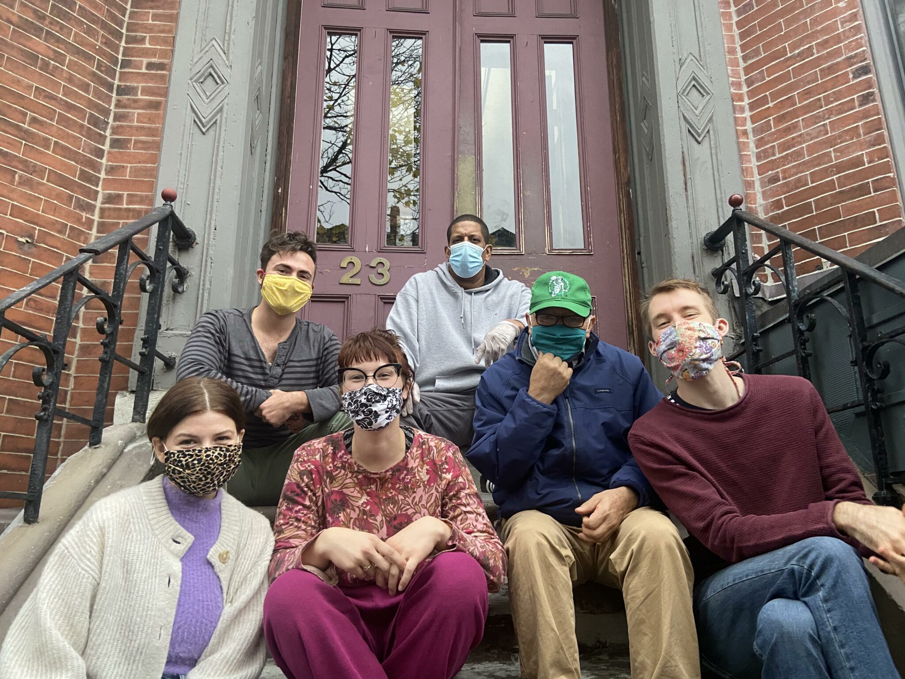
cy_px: 340
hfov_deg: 67.3
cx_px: 452
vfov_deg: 53.1
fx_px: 680
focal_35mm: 26
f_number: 1.8
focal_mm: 4.25
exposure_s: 1/60
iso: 320
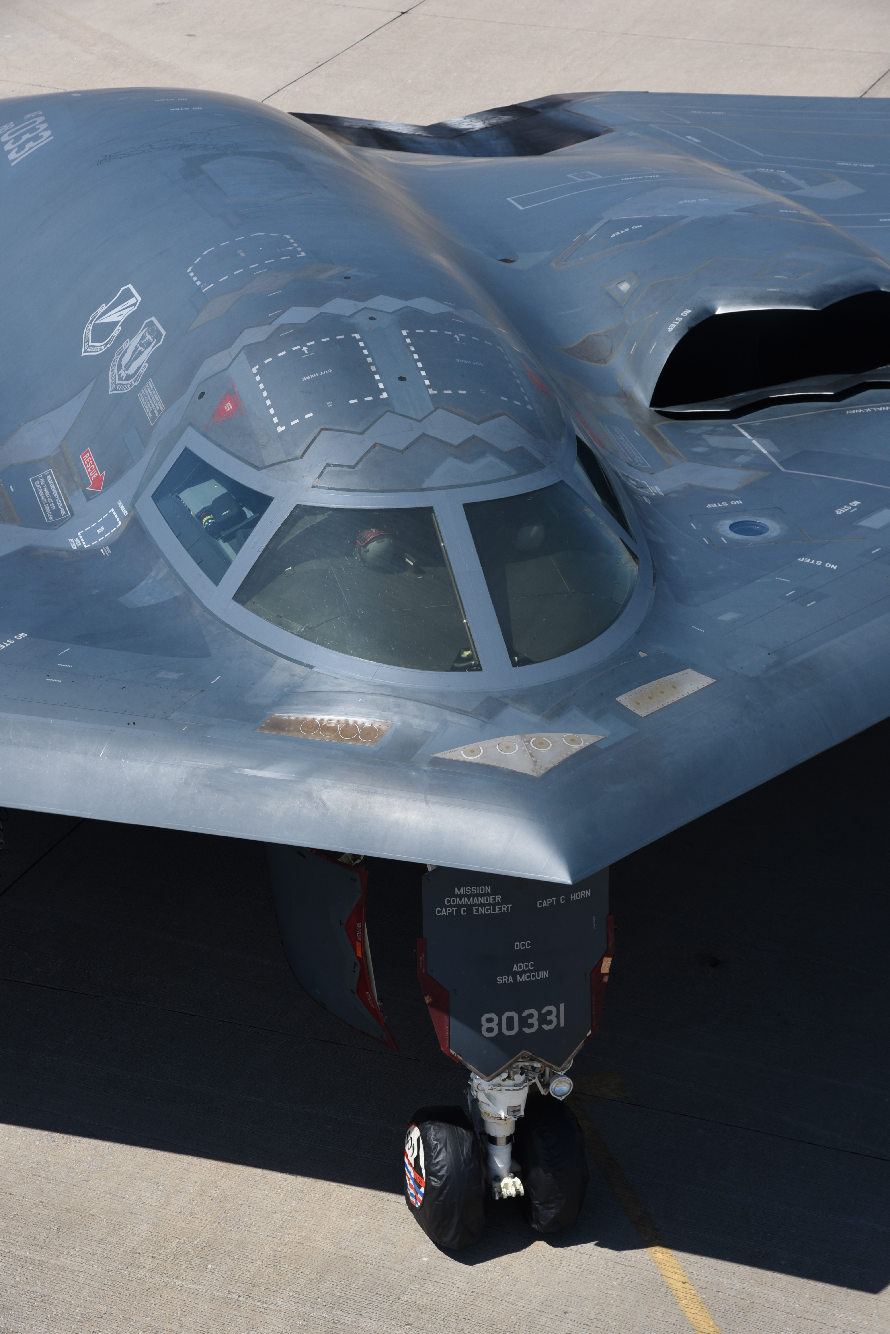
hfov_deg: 14.9
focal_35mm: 92
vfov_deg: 22.1
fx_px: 3408
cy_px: 667
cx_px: 445
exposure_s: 1/320
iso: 200
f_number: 13
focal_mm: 92
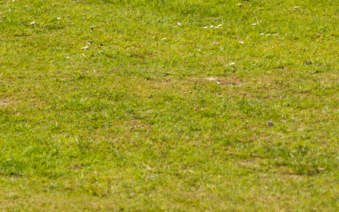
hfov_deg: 6.7
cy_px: -255
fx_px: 2874
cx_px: 343
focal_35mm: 311
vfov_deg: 4.2
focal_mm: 70
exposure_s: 1/640
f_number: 4
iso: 200
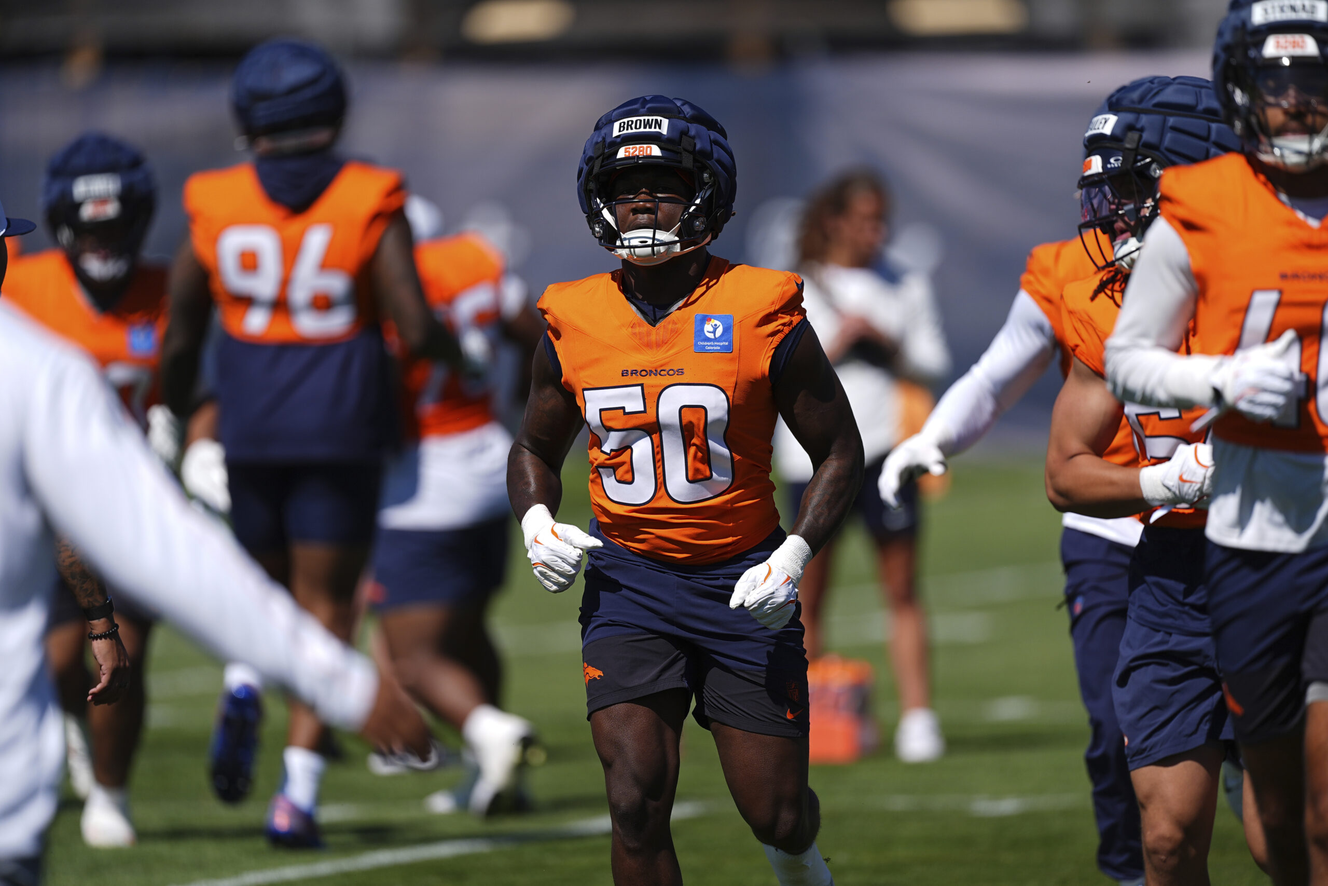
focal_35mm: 600
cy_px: 443
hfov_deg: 3.4
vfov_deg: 2.3
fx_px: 22133
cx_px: 664
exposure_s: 1/3200
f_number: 4
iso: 200
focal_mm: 600
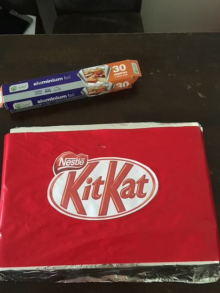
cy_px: 156
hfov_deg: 45.4
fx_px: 263
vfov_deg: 58.3
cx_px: 109
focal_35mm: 31
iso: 320
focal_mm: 4.15
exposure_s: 1/17
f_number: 2.2
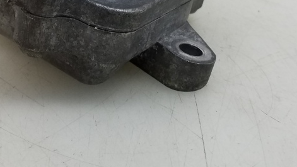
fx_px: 504
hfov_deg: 32.1
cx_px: 69
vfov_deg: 17.7
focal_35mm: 64
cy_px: -47
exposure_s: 1/50
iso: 100
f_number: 1.9
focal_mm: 3.6
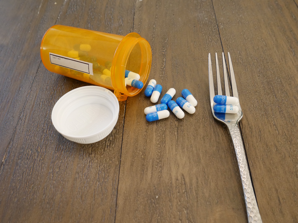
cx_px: 149
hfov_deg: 63.4
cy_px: 112
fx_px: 241
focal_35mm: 28
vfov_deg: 49.7
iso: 1600
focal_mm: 14
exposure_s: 1/15
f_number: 7.1
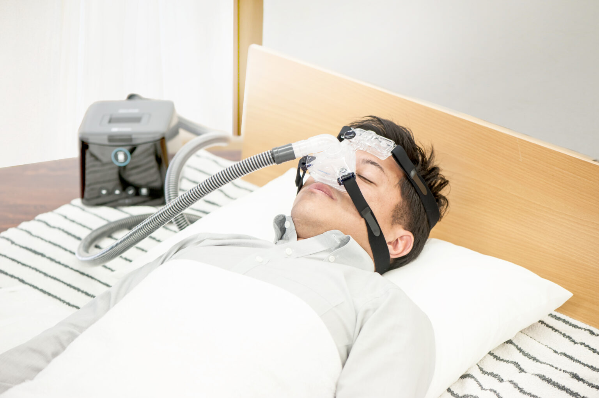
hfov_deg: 19.5
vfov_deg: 13.0
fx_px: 1746
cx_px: 300
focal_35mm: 105
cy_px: 199
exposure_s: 1/160
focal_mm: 105
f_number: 3.5
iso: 1250
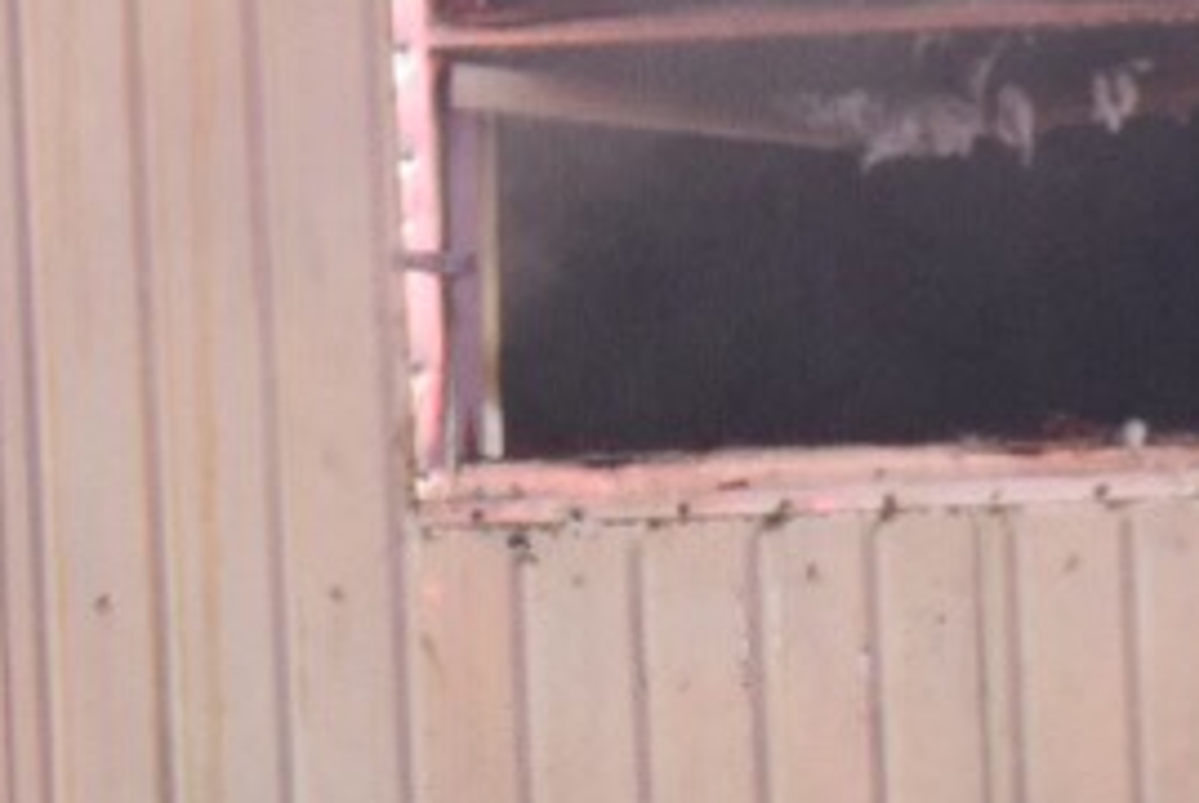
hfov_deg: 2.9
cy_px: 326
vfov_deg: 1.9
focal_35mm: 722
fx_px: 24072
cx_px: 450
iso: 2000
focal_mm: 80
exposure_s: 1/125
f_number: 5.3
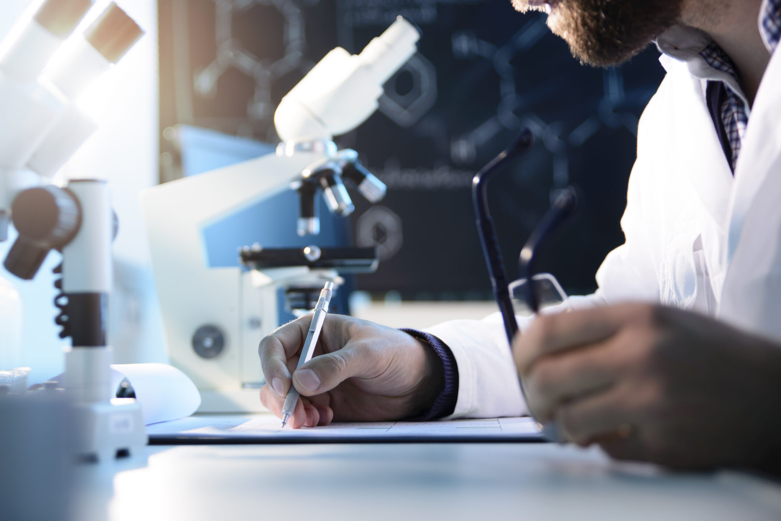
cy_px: 239
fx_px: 1432
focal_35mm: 66
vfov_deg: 20.6
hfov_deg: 30.4
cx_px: 318
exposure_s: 1/160
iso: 100
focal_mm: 55
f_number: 2.8
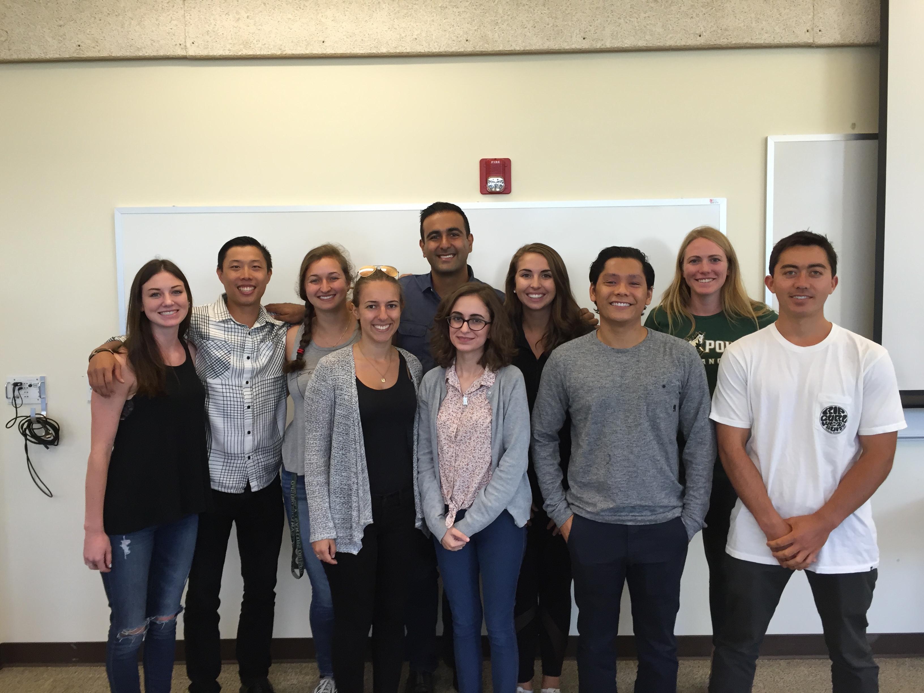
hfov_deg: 61.7
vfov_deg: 48.2
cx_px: 462
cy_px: 346
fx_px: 774
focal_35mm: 29
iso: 64
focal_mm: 4.15
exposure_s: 1/30
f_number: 2.2
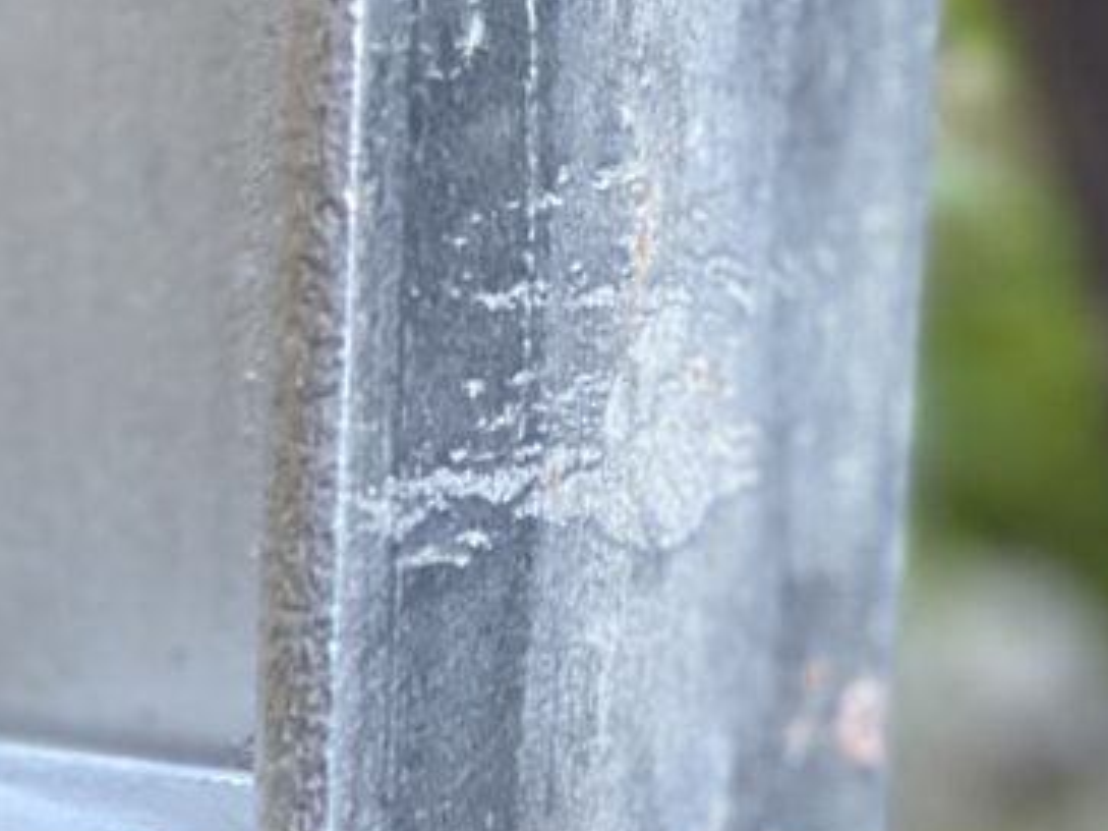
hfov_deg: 11.1
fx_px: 5504
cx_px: -488
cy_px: 1023
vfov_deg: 8.5
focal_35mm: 172
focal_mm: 6
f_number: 2
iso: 160
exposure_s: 1/40
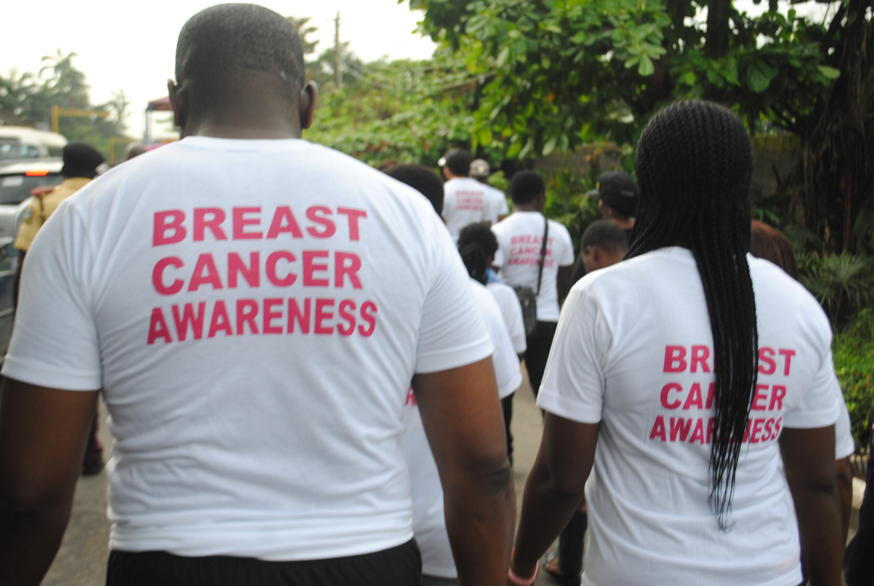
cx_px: 437
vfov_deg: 31.0
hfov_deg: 44.9
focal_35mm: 44
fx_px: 1058
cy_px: 293
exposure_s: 1/200
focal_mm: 29
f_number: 4.5
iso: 200
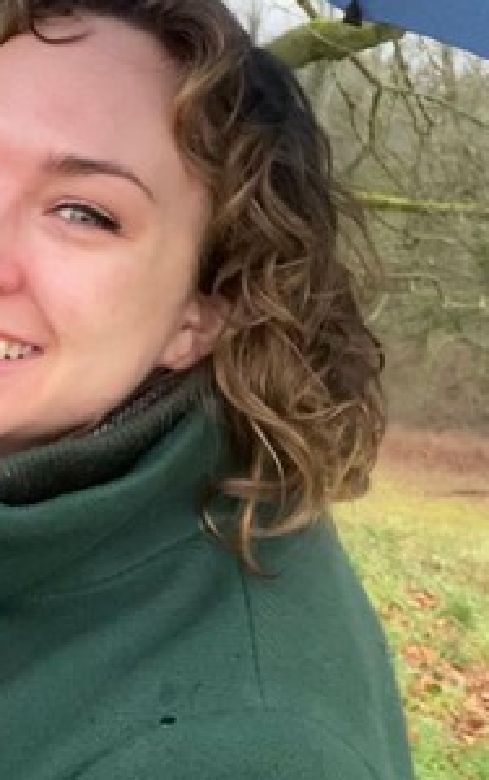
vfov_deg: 38.3
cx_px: 10
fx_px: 1107
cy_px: 242
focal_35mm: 52
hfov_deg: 23.9
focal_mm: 2.71
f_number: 2.2
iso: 200
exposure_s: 1/60
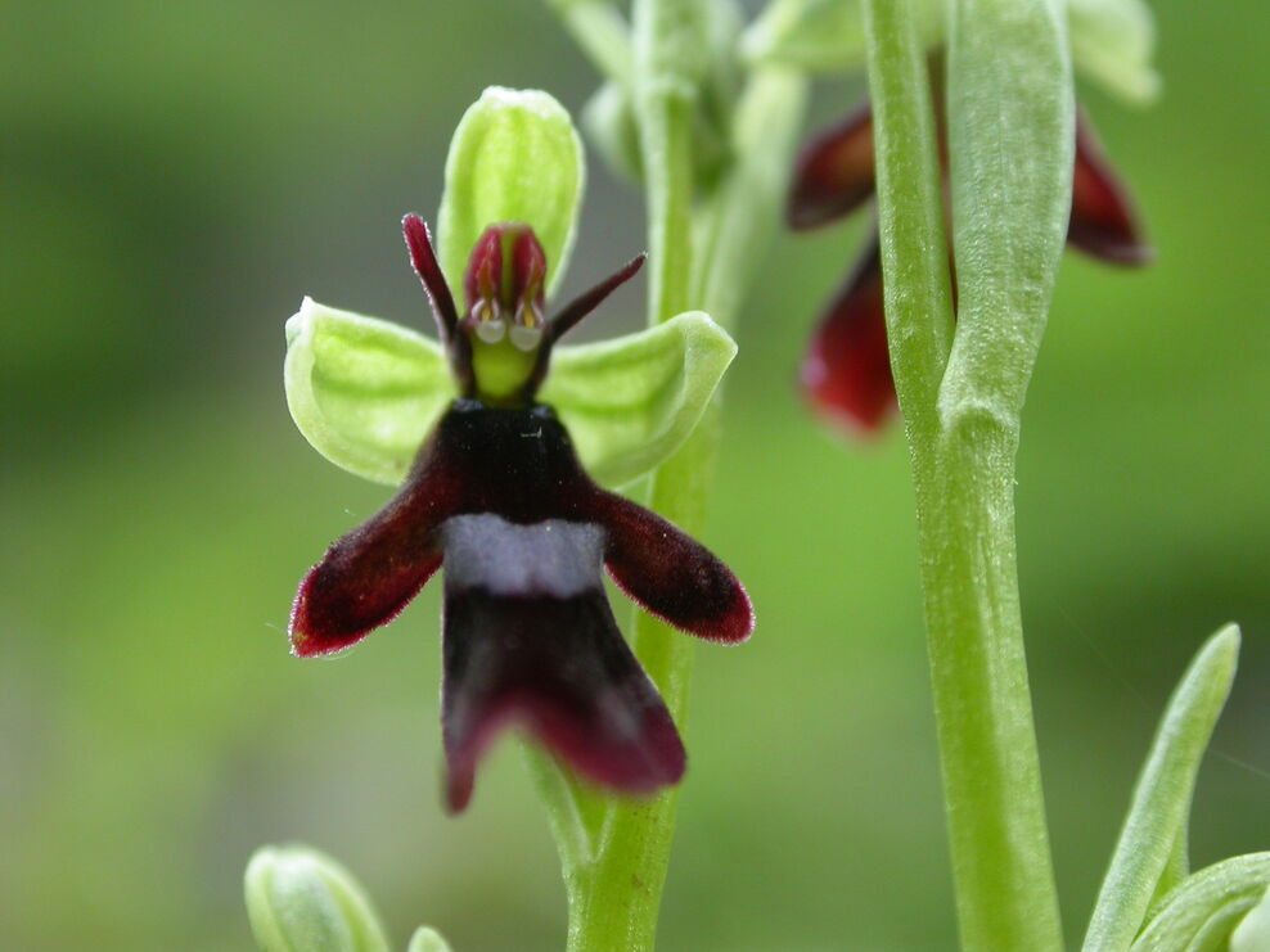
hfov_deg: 26.3
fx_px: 2715
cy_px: 476
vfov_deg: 19.9
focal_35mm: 74
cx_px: 635
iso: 100
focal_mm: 15.3
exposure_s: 1/92.1
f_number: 3.4
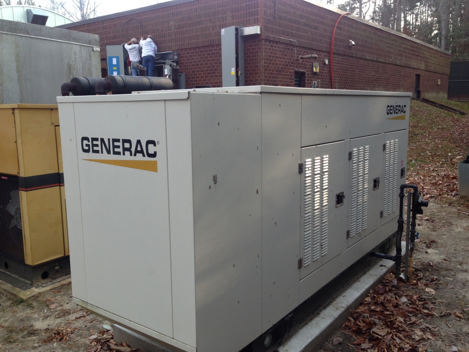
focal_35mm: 33
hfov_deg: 55.4
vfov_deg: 42.9
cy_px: 176
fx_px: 447
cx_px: 234
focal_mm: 4.12
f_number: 2.4
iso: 50
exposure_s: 1/224
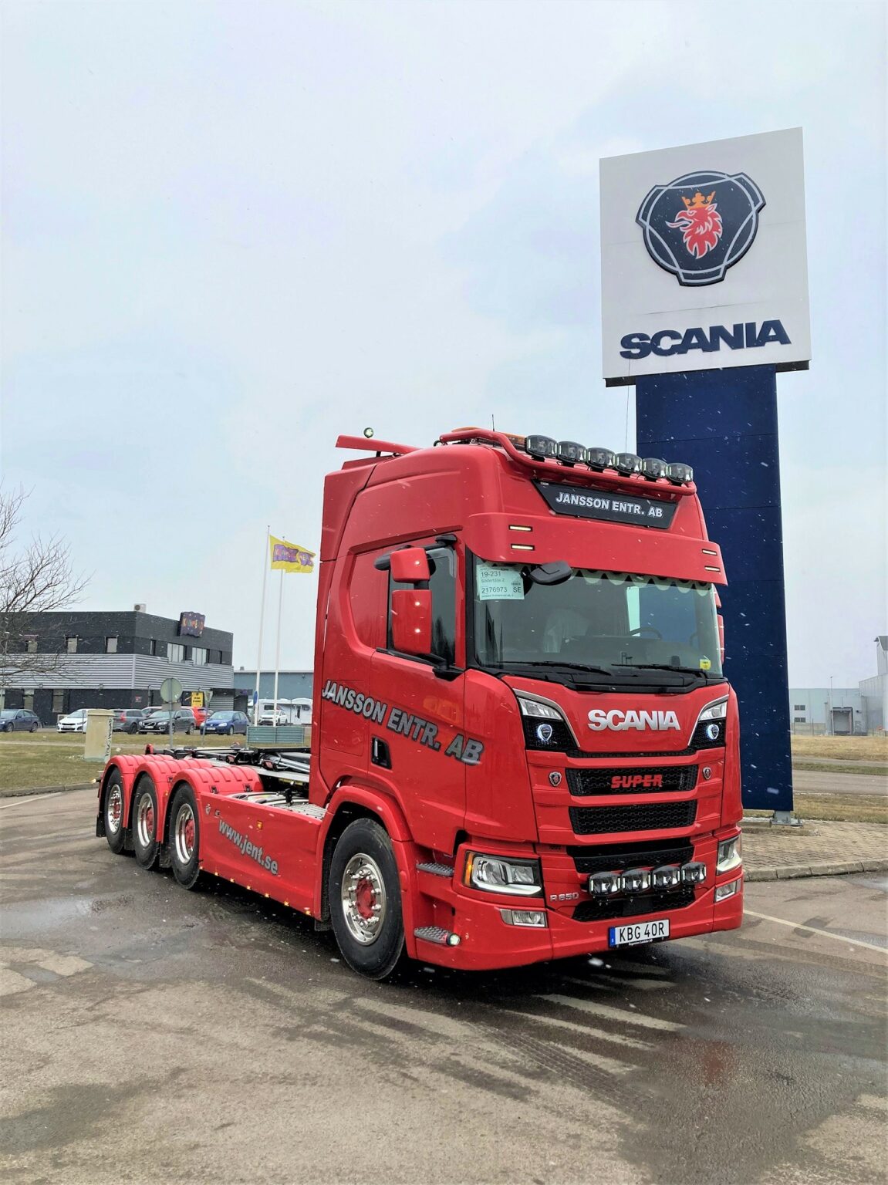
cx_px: 444
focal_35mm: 28
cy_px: 592
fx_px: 958
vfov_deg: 63.5
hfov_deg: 49.7
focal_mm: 3.99
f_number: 1.8
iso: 20
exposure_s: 1/403
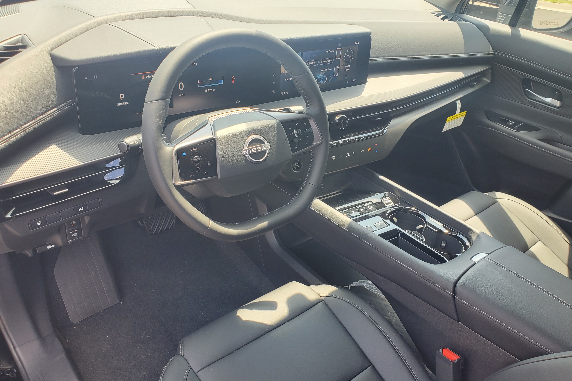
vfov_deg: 46.4
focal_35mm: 28
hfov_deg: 65.5
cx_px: 280
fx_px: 445
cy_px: 204
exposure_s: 1/80
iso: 50
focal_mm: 4.3
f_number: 2.4
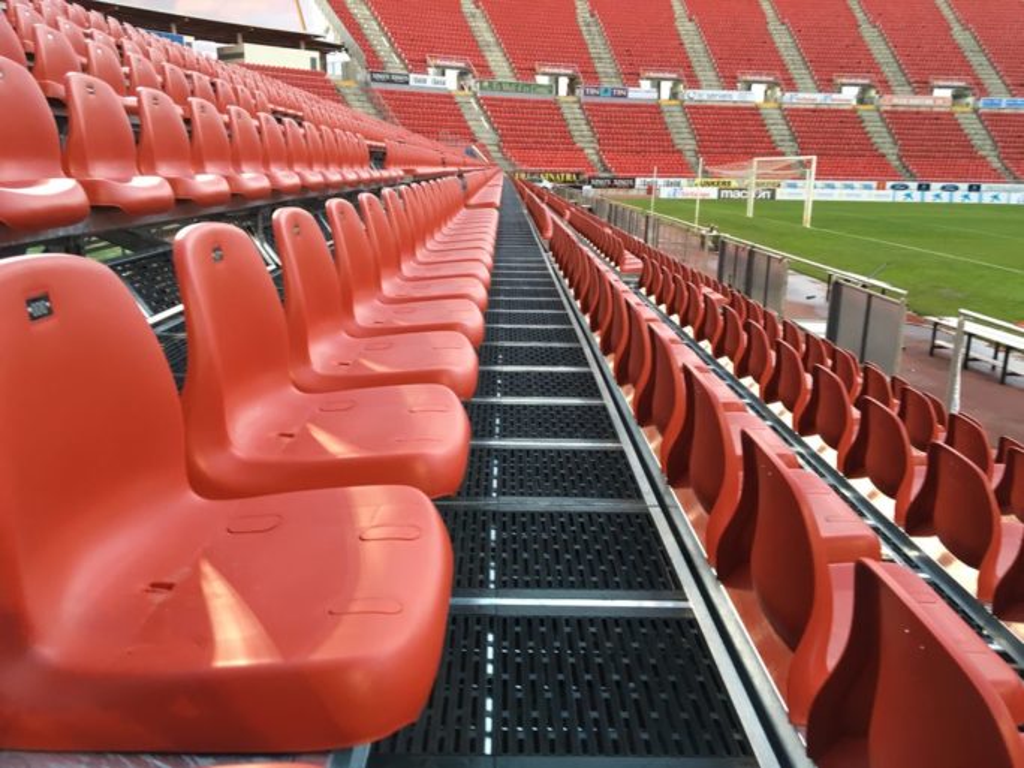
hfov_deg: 61.7
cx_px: 512
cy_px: 384
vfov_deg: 48.2
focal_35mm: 29
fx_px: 858
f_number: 2.2
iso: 100
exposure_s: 1/33
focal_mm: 4.15
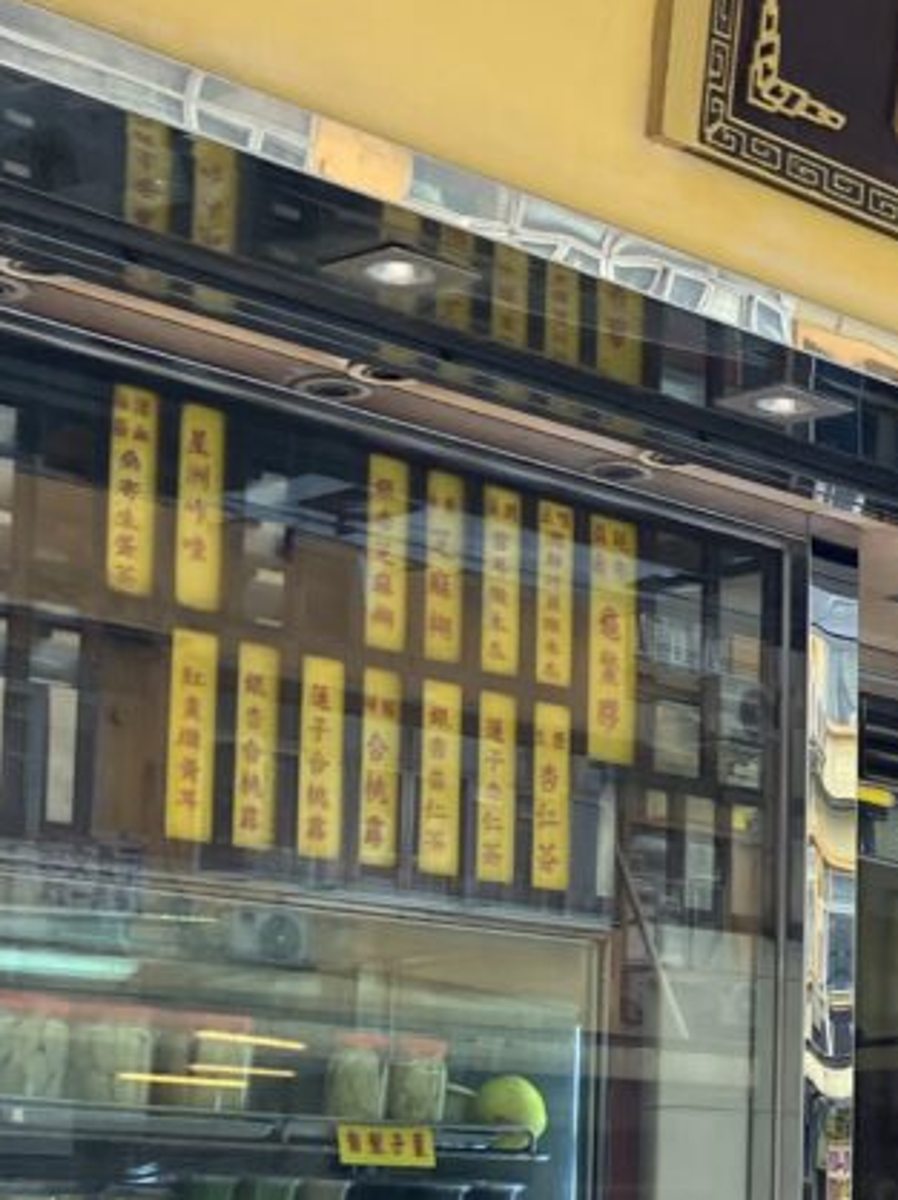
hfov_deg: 16.3
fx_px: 2908
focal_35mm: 84
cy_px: 943
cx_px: 1280
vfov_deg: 23.0
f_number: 1.8
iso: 40
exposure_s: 1/148
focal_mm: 3.99
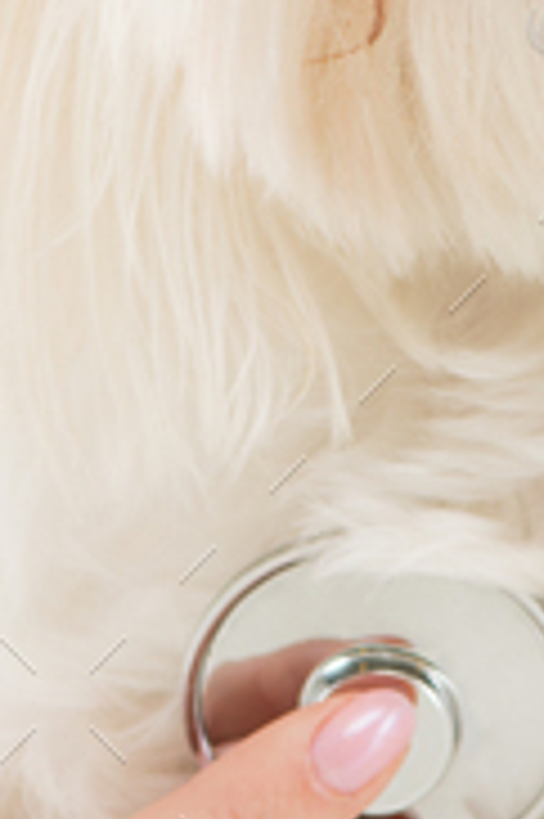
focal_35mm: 511
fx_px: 11604
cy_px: -14
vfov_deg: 4.0
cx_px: 40
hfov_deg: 2.7
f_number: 5
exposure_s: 1/125
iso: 100
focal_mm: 105
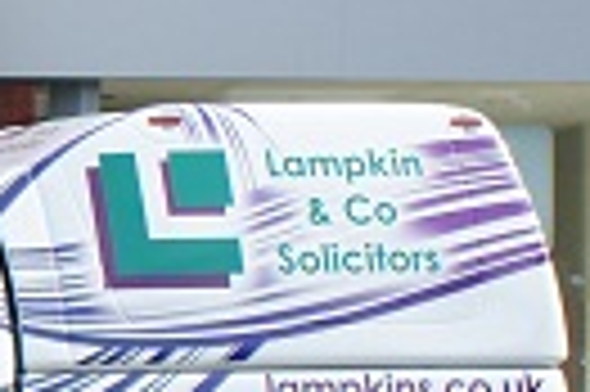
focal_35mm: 206
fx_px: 3372
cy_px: 311
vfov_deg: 6.6
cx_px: -667
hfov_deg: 9.3
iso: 100
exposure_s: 1/125
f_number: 8
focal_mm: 30
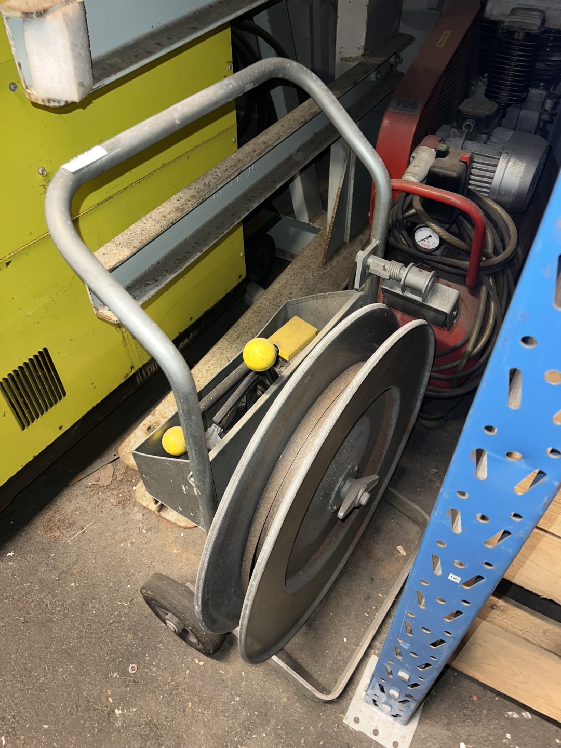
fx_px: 562
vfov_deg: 67.3
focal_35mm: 26
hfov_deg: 53.1
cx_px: 280
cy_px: 374
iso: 64
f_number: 1.5
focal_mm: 5.7
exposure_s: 1/13
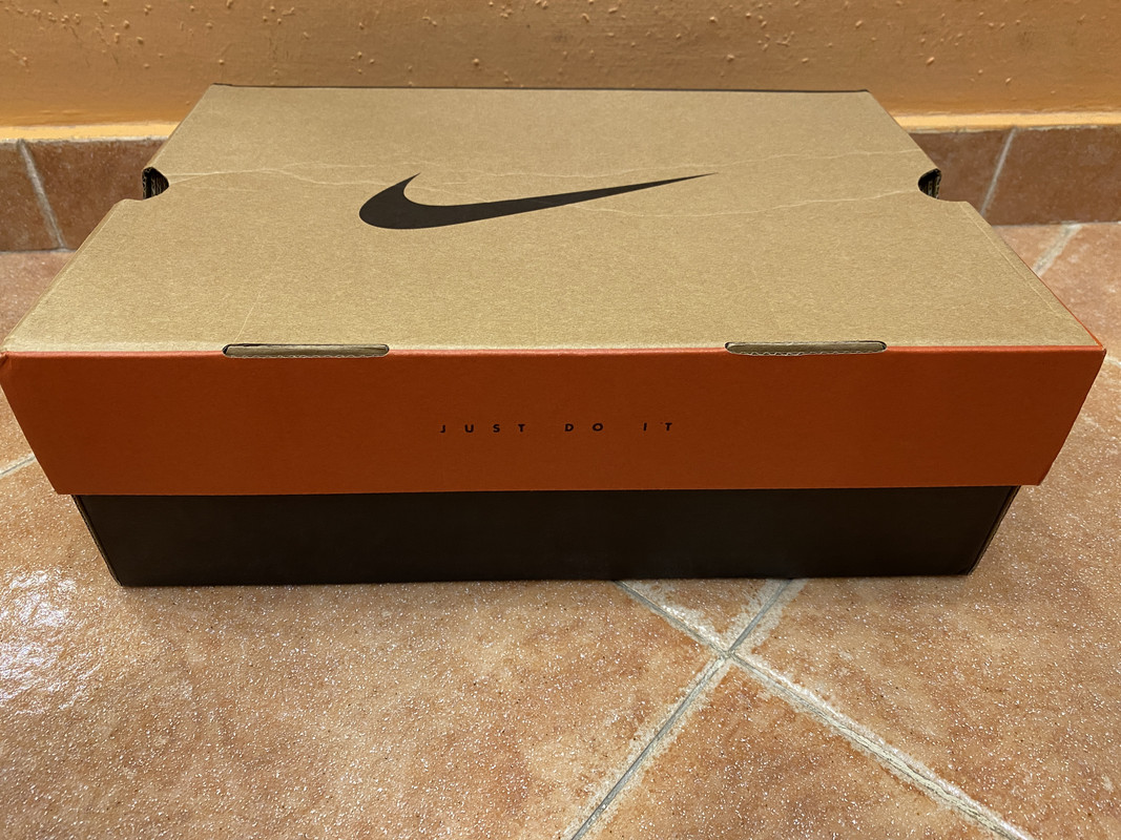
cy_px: 420
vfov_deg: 53.1
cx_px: 560
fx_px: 842
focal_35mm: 26
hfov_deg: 67.3
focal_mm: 4.25
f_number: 1.8
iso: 250
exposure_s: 1/50
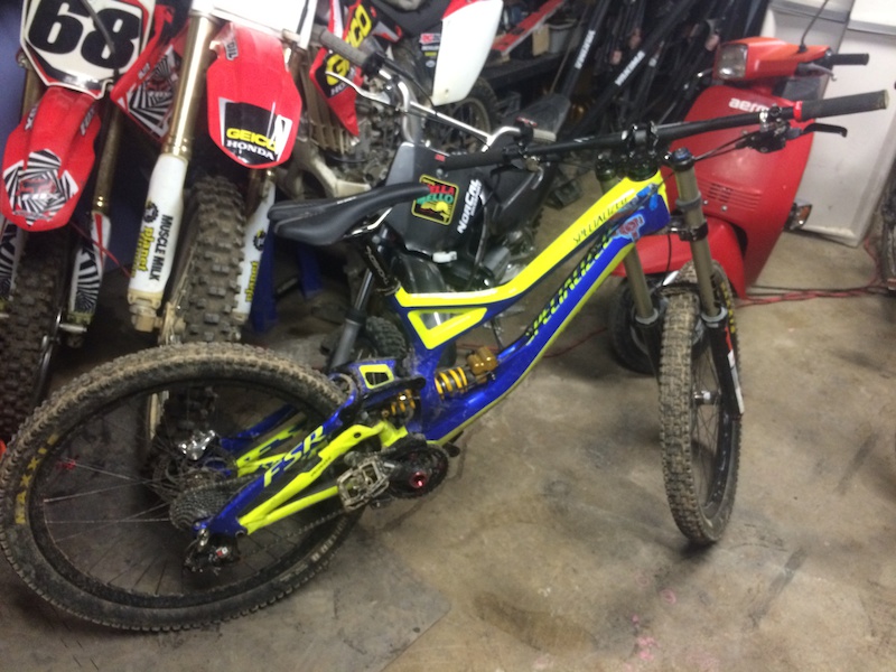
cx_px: 448
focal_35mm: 29
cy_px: 336
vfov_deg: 48.2
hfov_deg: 61.7
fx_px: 751
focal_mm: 4.15
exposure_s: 1/15
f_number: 2.2
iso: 320
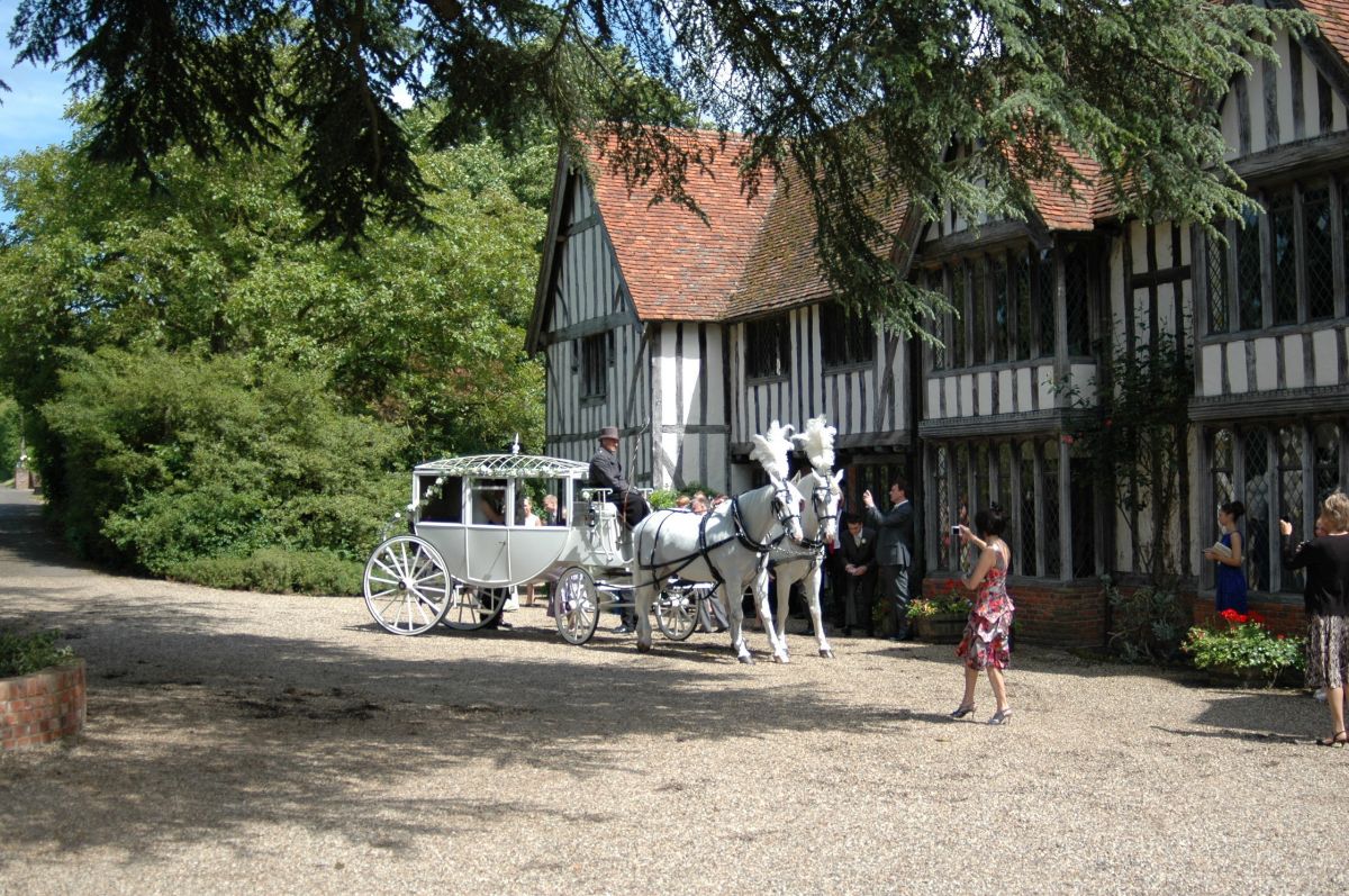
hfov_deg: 46.4
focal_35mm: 42
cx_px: 674
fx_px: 1572
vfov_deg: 31.8
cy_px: 448
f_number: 3.3
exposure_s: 1/1250
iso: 200
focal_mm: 28
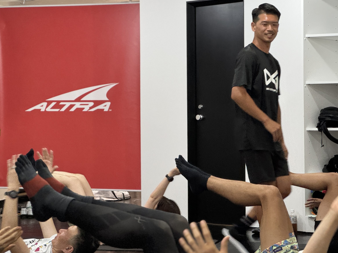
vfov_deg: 17.6
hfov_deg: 23.3
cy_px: 124
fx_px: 820
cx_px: 181
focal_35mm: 84
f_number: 2.8
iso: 500
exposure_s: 1/60
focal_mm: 9
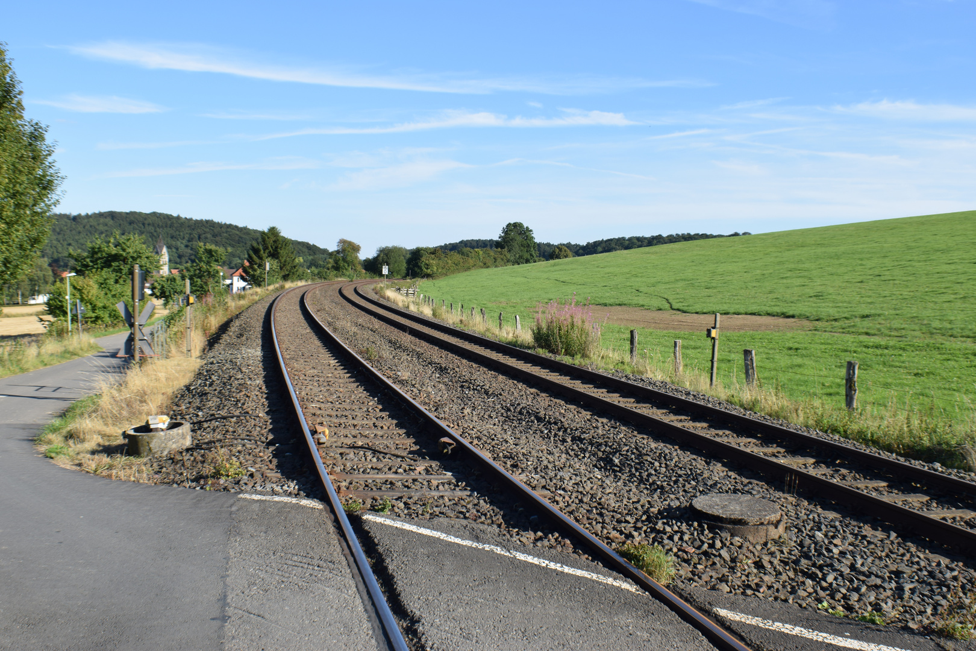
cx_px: 488
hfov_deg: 45.0
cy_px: 326
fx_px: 1179
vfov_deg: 30.8
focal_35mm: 44
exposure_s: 1/320
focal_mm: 29
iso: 200
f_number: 9
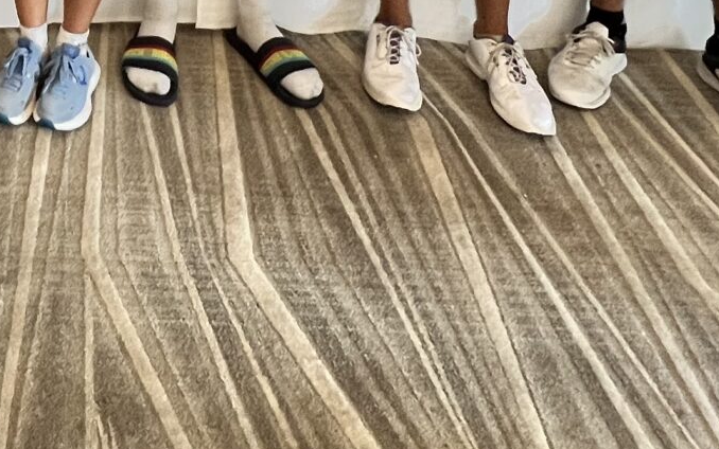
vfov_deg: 17.8
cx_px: -99
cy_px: -434
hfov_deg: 33.2
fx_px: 1019
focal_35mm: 52
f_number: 1.8
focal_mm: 1.57
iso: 200
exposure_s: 1/60
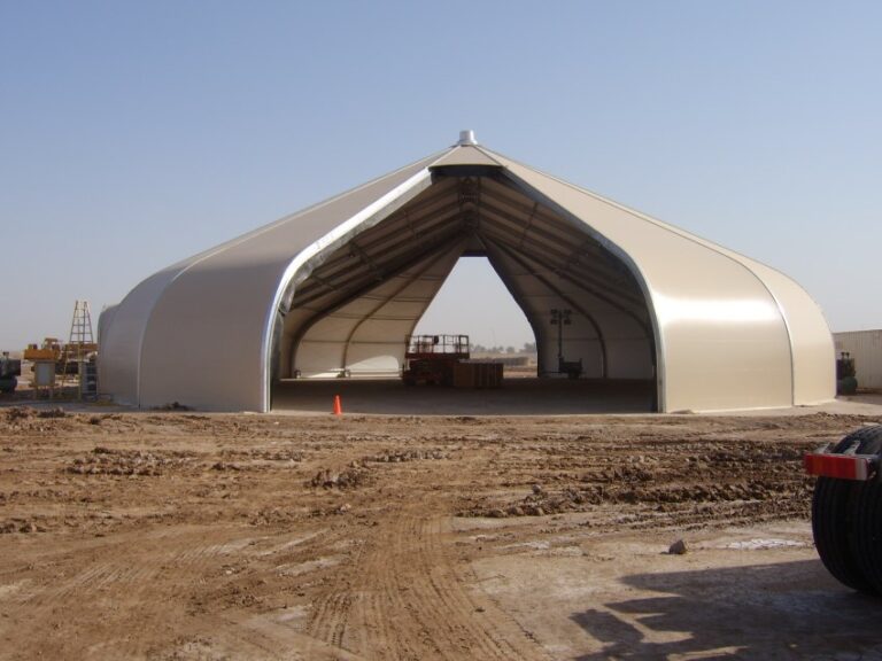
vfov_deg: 45.4
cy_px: 330
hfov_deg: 58.4
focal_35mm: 31
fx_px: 790
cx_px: 441
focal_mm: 8.13
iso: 50
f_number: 6.7
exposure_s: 1/229
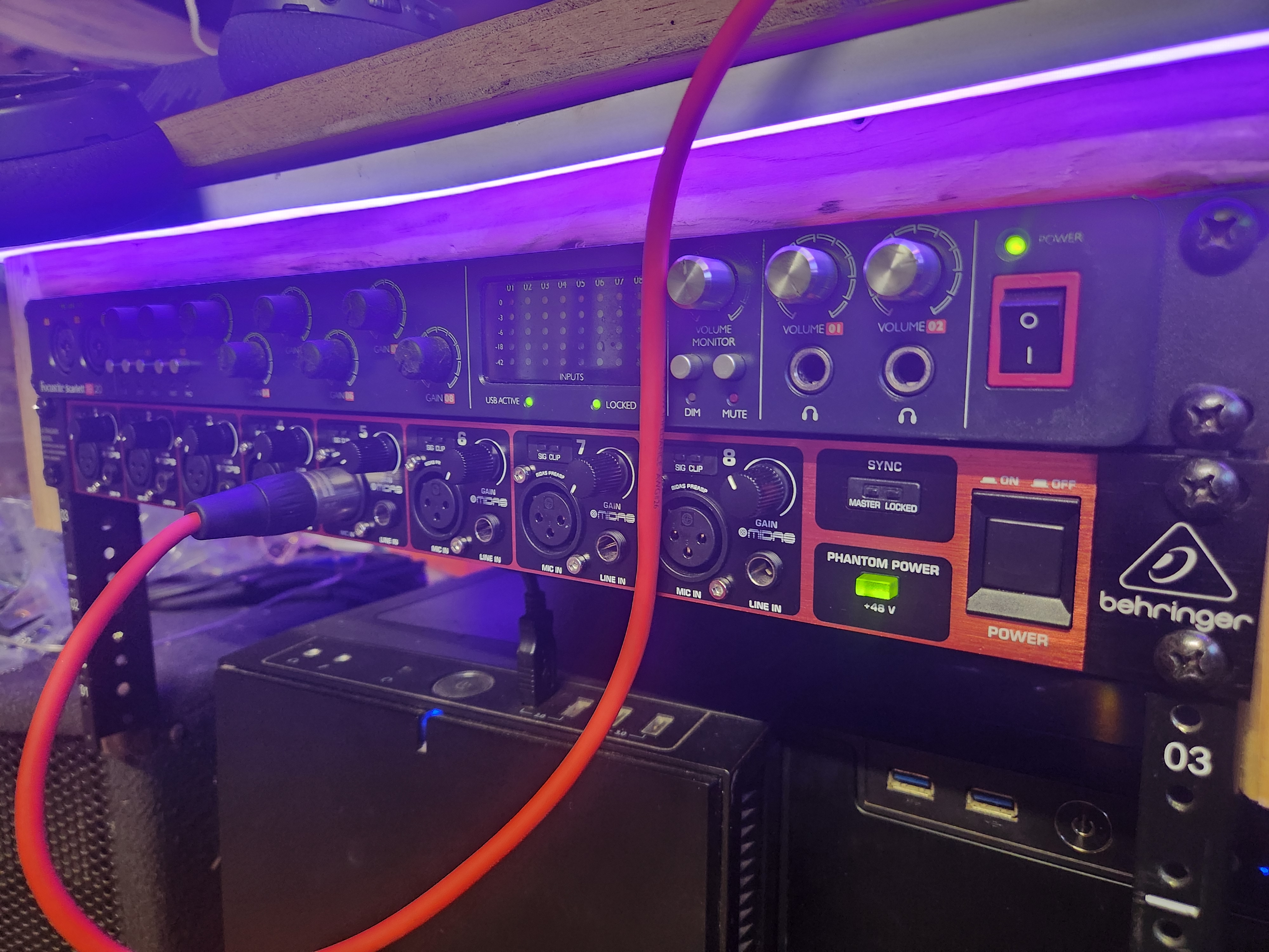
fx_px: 843
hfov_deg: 73.9
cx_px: 634
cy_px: 476
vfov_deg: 58.9
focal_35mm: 23
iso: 640
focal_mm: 5.4
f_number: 1.8
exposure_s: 1/60
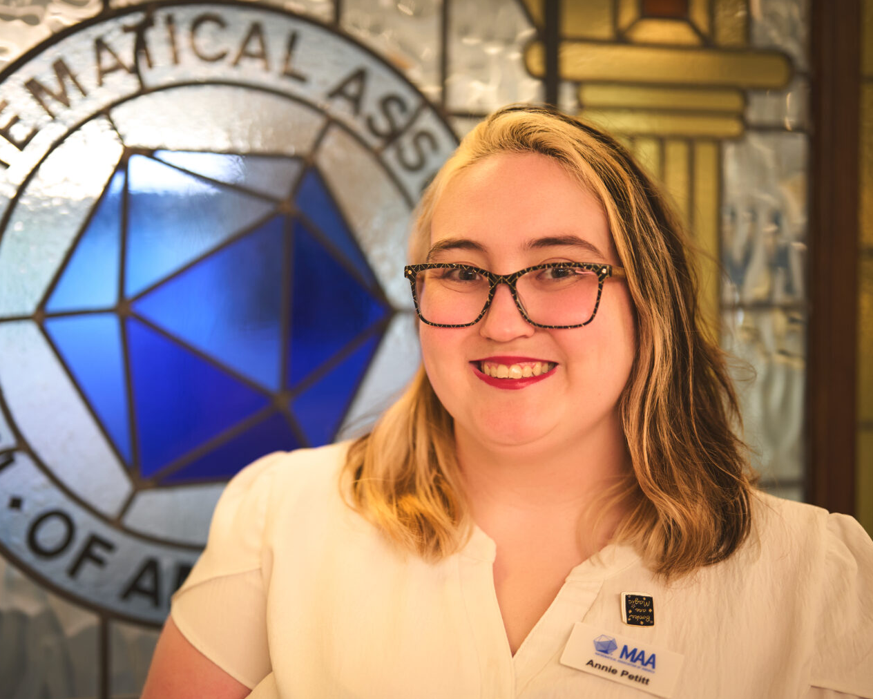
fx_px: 1473
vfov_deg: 26.7
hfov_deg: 33.0
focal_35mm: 57
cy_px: 347
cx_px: 376
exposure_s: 1/160
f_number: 1.2
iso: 640
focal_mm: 50
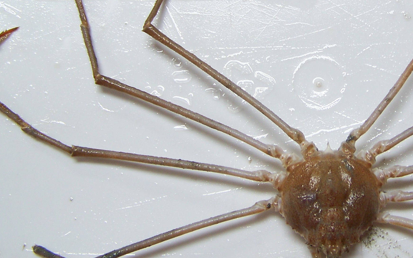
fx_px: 754
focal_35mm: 67
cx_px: 318
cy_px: 69
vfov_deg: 19.3
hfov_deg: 30.0
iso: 64
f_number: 2.8
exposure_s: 1/30
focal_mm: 5.85
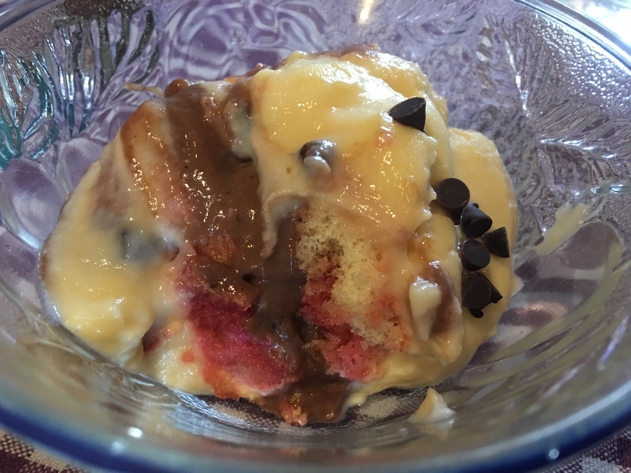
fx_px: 529
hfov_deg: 61.7
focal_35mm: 29
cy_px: 236
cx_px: 316
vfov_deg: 48.2
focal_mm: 4.15
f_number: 2.2
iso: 100
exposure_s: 1/17
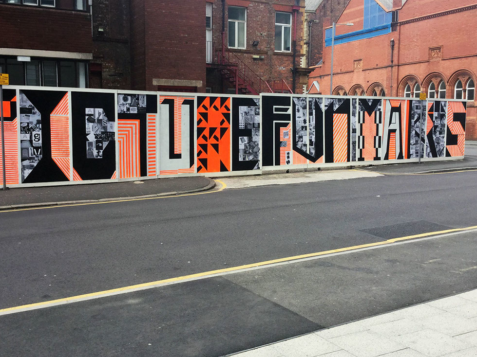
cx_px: 233
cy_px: 164
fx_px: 524
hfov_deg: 49.0
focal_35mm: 38
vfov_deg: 37.7
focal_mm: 3.3
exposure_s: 1/497
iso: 25
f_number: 2.4
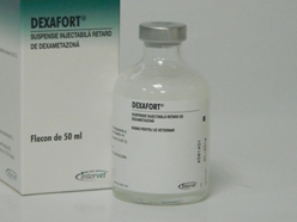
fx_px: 1544
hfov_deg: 11.0
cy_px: 100
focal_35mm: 180
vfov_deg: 8.2
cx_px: 110
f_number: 4.7
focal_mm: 23.2
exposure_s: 1/13
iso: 200
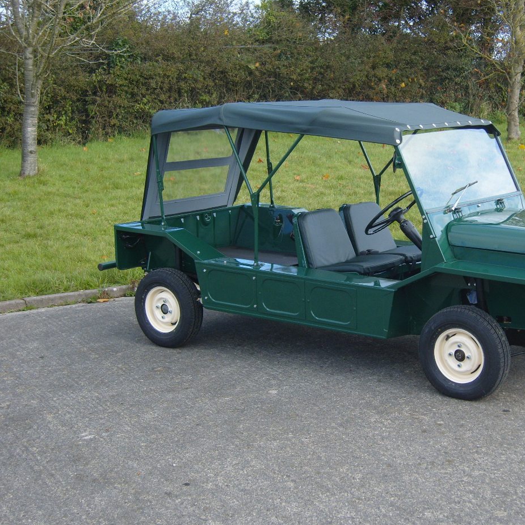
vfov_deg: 27.3
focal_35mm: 63
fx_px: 1081
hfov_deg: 27.1
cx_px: 352
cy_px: 263
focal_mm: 11
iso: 80
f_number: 3.5
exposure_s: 1/350
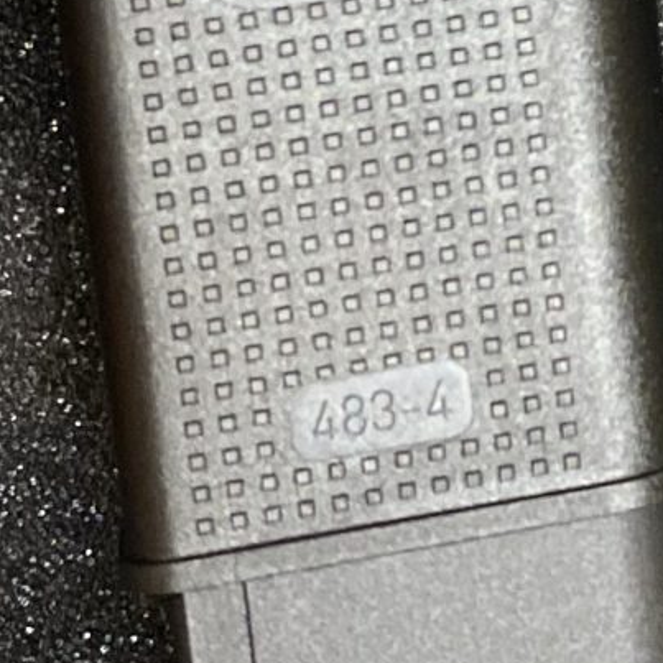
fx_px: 3294
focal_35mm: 152
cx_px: 1038
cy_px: -277
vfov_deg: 11.1
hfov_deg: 11.0
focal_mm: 4.25
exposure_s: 1/33
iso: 400
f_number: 1.8
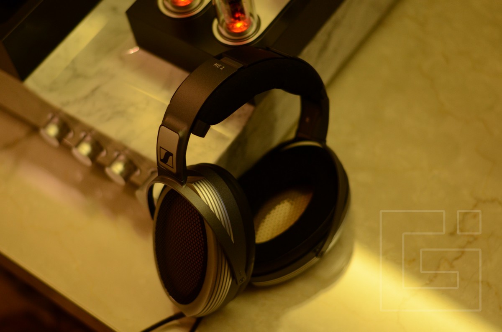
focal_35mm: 75
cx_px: 251
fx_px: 1044
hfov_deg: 27.0
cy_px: 166
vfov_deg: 18.1
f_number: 1.8
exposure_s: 1/30
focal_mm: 50
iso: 800
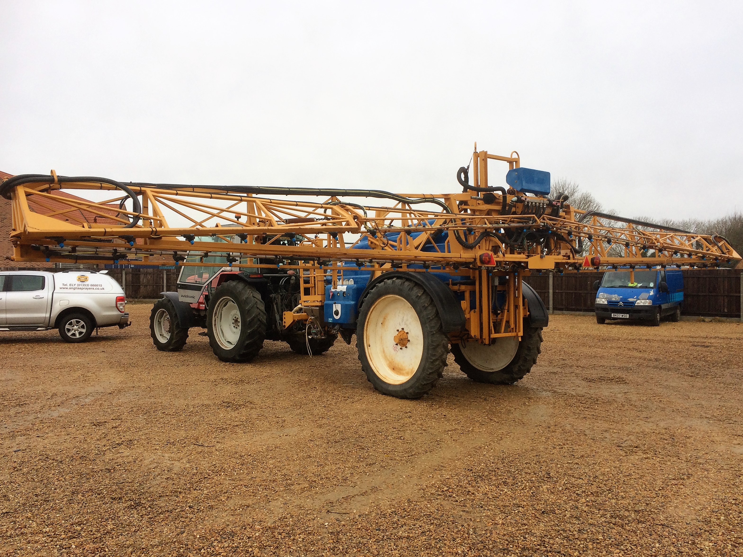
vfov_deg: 48.2
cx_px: 372
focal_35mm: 29
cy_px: 278
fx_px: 623
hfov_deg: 61.7
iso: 40
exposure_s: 1/50
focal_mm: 4.15
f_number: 2.2
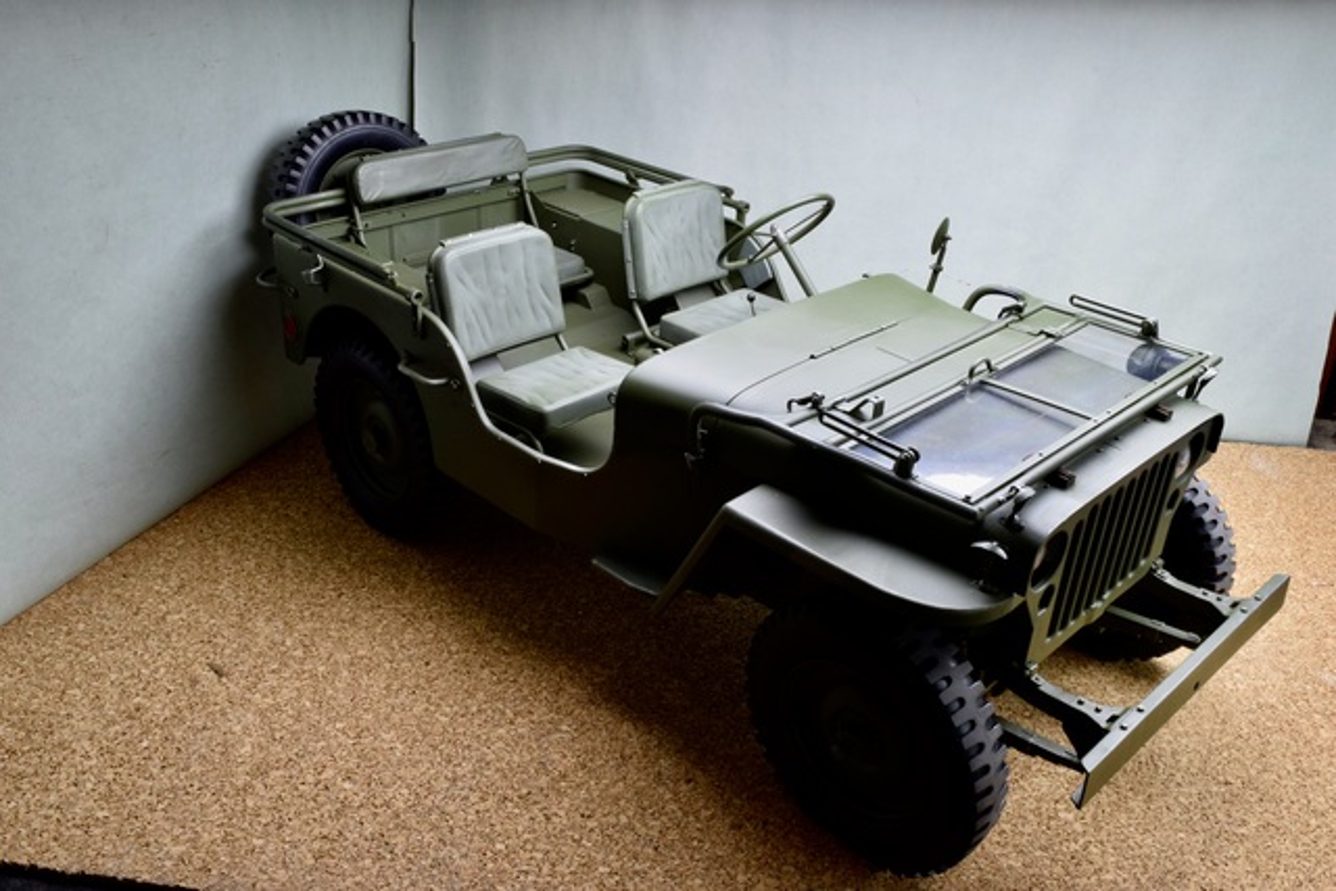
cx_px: 668
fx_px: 1225
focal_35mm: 33
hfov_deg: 57.2
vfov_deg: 40.0
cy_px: 446
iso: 400
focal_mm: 22
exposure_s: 1/5
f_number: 22
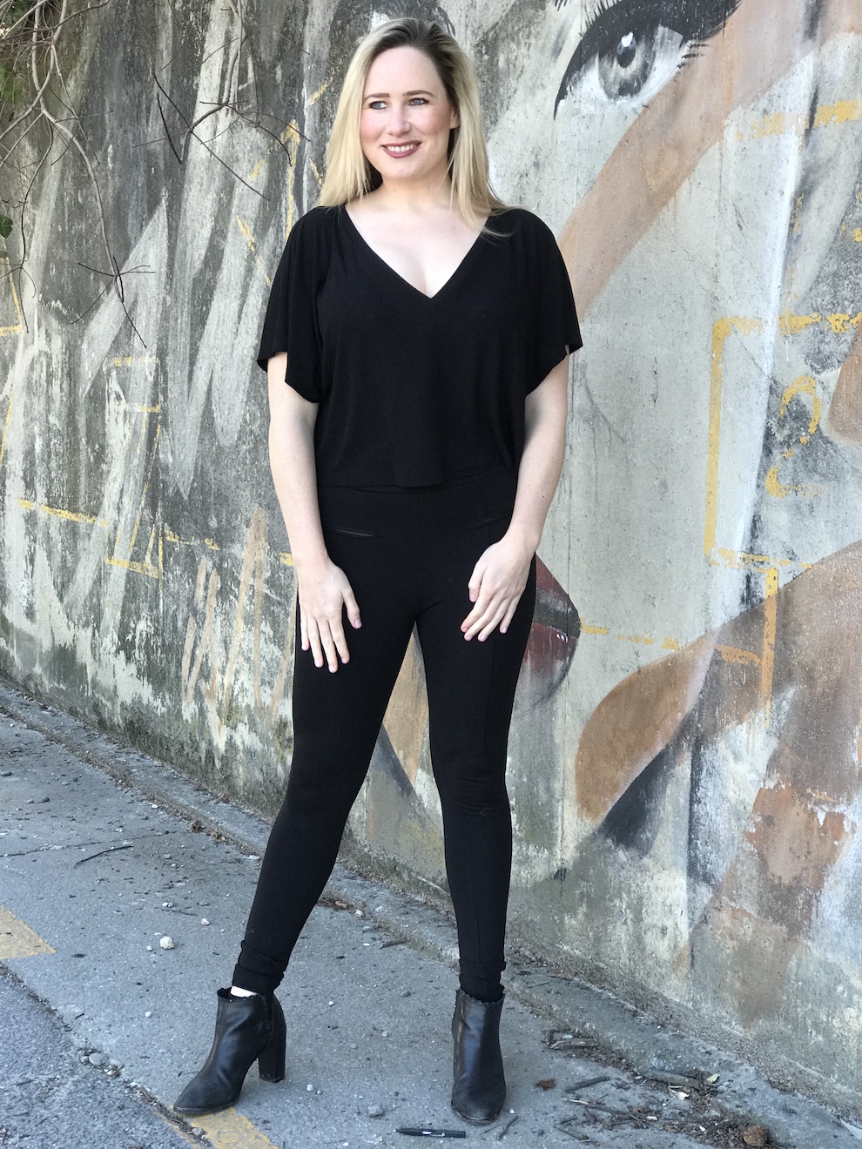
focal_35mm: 57
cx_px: 431
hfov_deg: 25.7
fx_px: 1893
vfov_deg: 33.8
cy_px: 574
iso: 40
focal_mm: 6.6
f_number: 2.8
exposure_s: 1/93
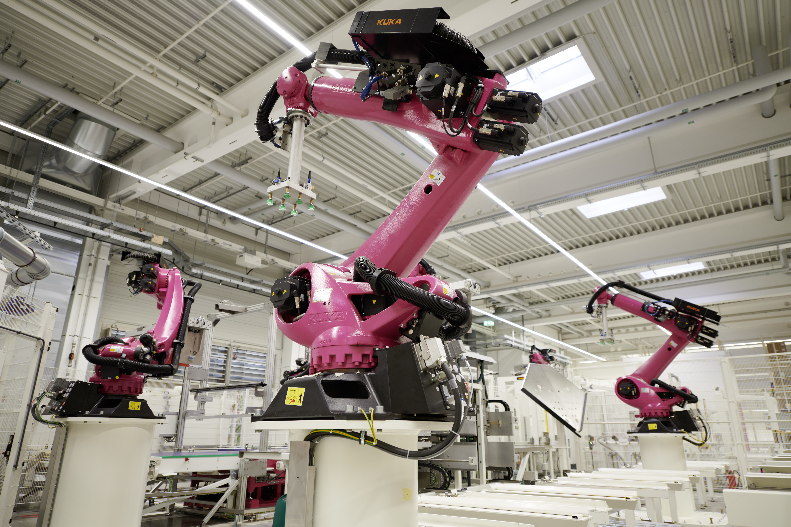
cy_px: 264
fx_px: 527
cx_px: 396
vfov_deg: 53.1
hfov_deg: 73.7
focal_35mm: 24
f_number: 2.8
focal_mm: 24
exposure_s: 1/13
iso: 80
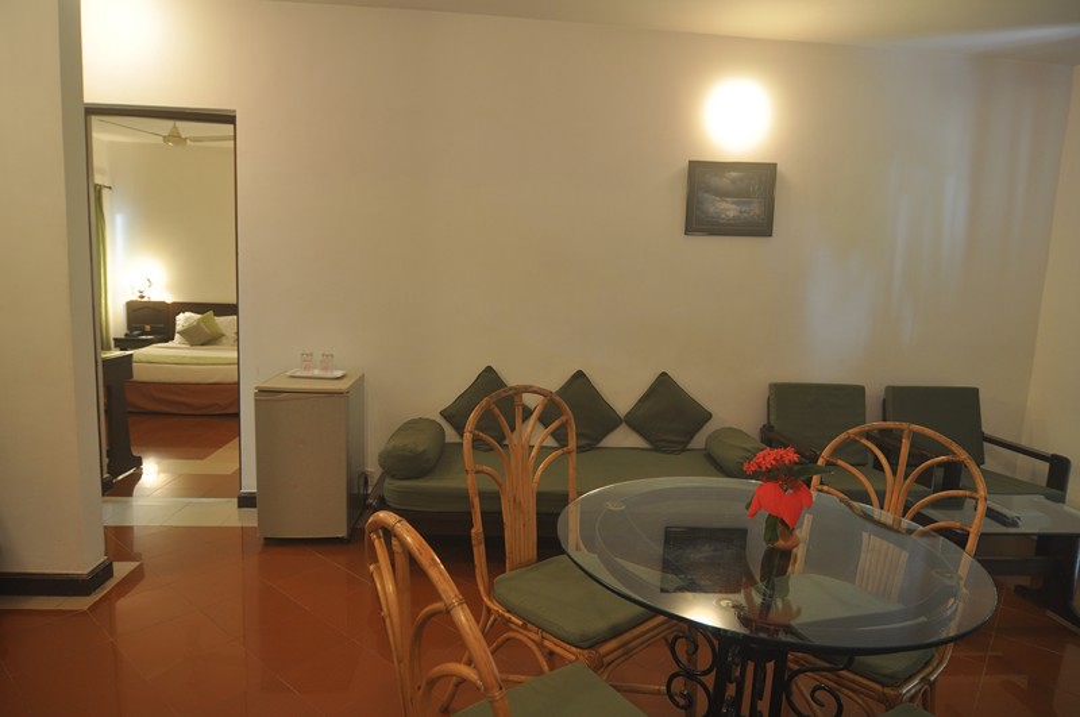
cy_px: 358
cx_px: 540
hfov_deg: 81.3
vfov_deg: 59.3
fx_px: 629
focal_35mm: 21
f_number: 4
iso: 200
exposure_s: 1/3
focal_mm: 14
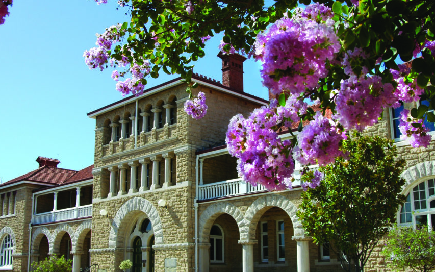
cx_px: 209
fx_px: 522
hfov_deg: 45.3
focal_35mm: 44
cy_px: 147
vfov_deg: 29.2
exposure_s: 1/250
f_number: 10
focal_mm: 24
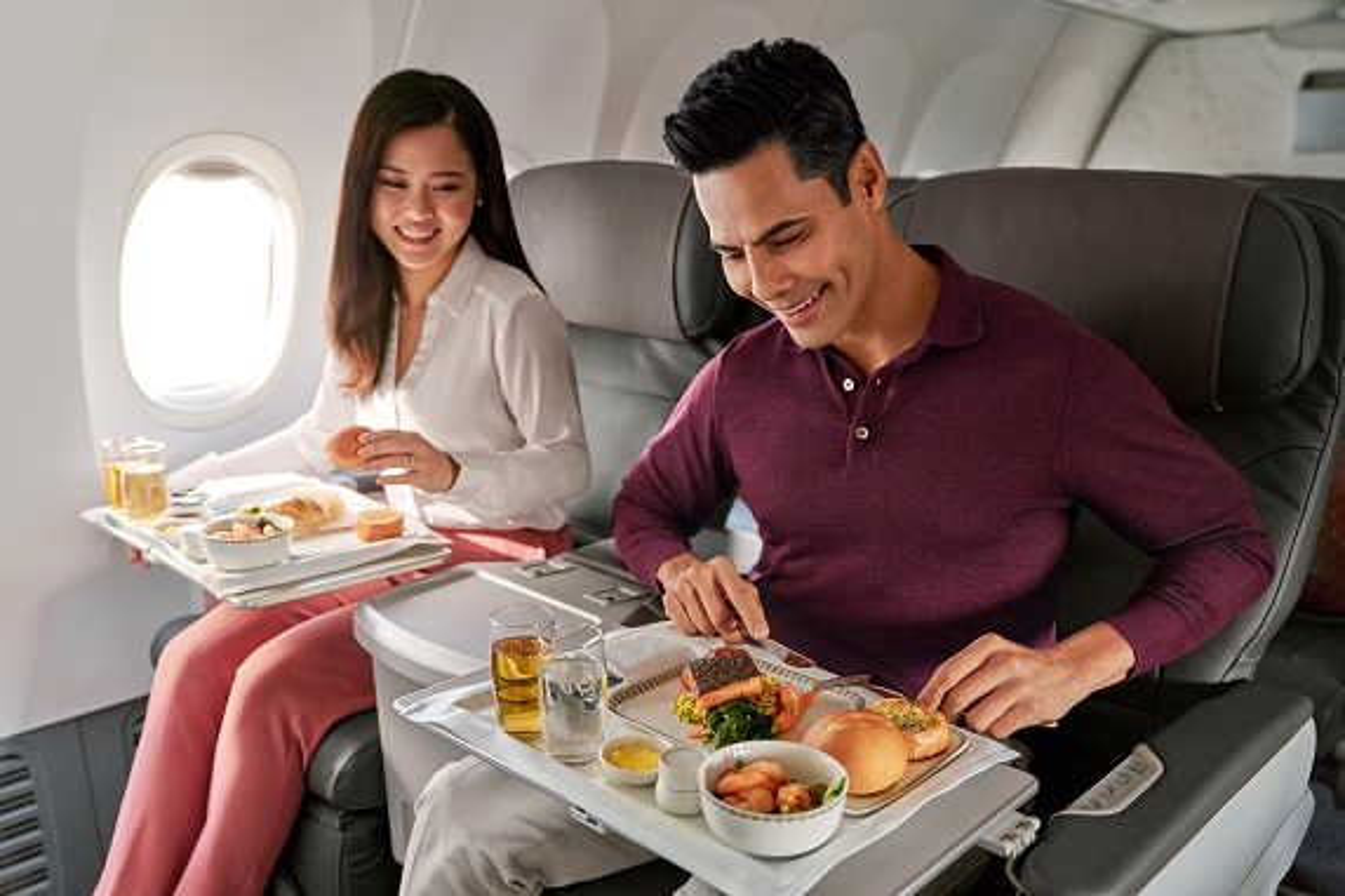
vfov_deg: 42.3
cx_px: 672
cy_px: 448
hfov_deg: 60.3
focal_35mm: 31
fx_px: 1158
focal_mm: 31
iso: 400
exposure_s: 1/125
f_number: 3.2
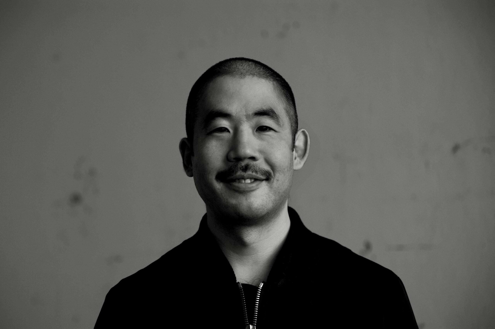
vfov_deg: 15.2
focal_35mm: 90
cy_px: 164
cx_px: 248
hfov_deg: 22.6
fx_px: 1237
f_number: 4.5
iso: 200
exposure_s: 1/125
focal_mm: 90
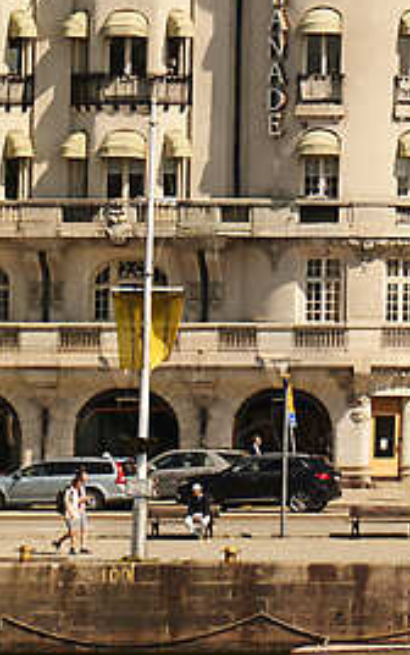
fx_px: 5691
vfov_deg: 6.6
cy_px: -32
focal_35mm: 319
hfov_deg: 3.9
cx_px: 1461
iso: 200
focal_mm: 70
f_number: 7.1
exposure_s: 1/640
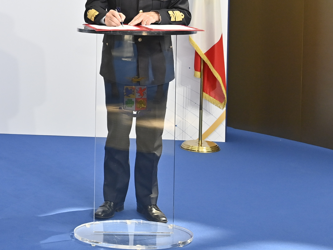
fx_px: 827
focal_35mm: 86
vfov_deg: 16.8
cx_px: 7
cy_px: -2
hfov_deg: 22.0
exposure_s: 1/250
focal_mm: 34
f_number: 7.1
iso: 1250
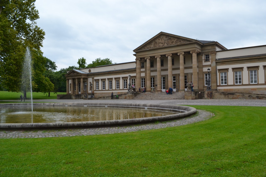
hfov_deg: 67.4
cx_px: 133
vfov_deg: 47.9
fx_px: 199
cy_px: 88
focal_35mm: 27
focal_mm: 18
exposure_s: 1/125
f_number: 5.6
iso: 125
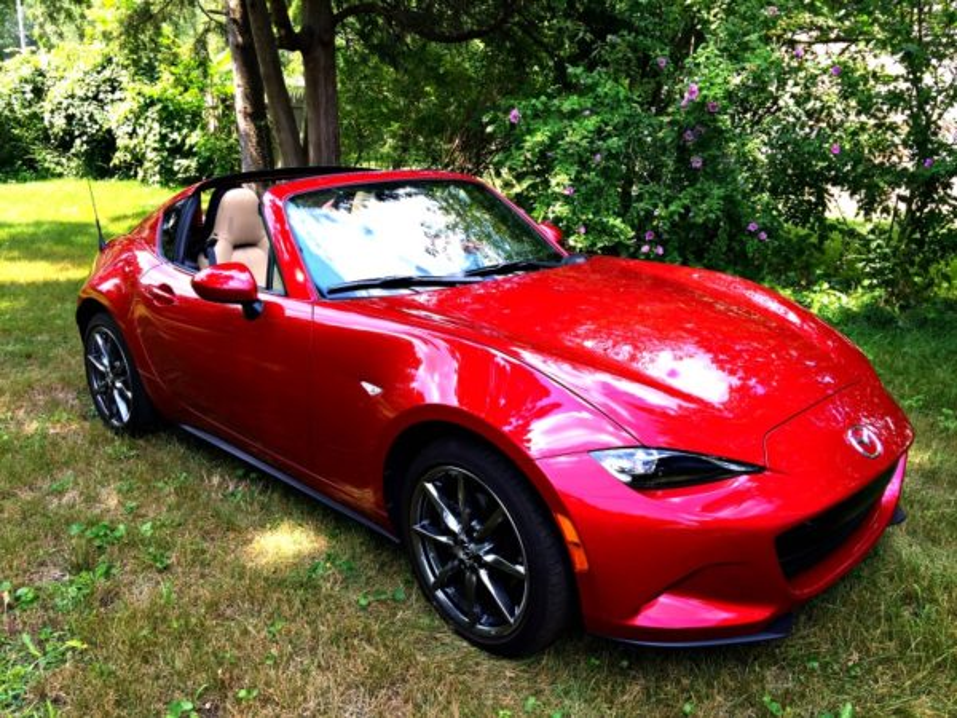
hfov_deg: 61.7
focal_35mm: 29
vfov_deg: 48.2
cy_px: 359
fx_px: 802
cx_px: 478
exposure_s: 1/179
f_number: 2.2
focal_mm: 4.15
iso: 32
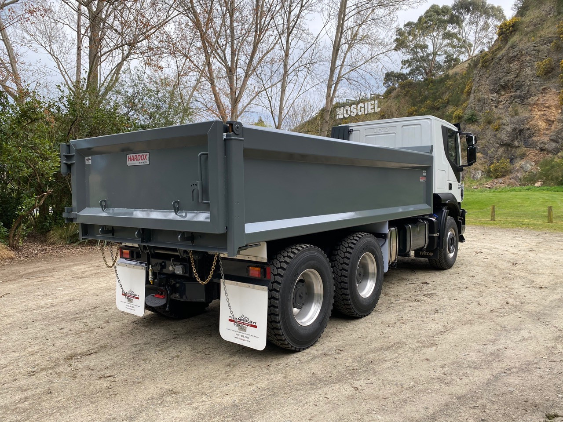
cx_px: 282
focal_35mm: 26
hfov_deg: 67.3
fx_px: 423
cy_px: 211
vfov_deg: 53.1
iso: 32
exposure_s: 1/334
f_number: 1.8
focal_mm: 4.25
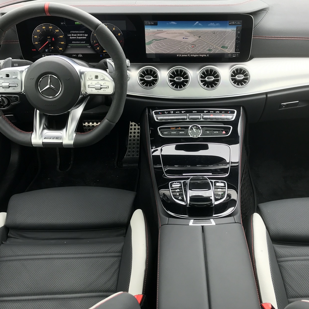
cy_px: 137
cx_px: 187
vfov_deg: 43.8
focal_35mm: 38
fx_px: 384
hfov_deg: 43.6
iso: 25
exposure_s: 1/136
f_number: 1.8
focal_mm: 3.99
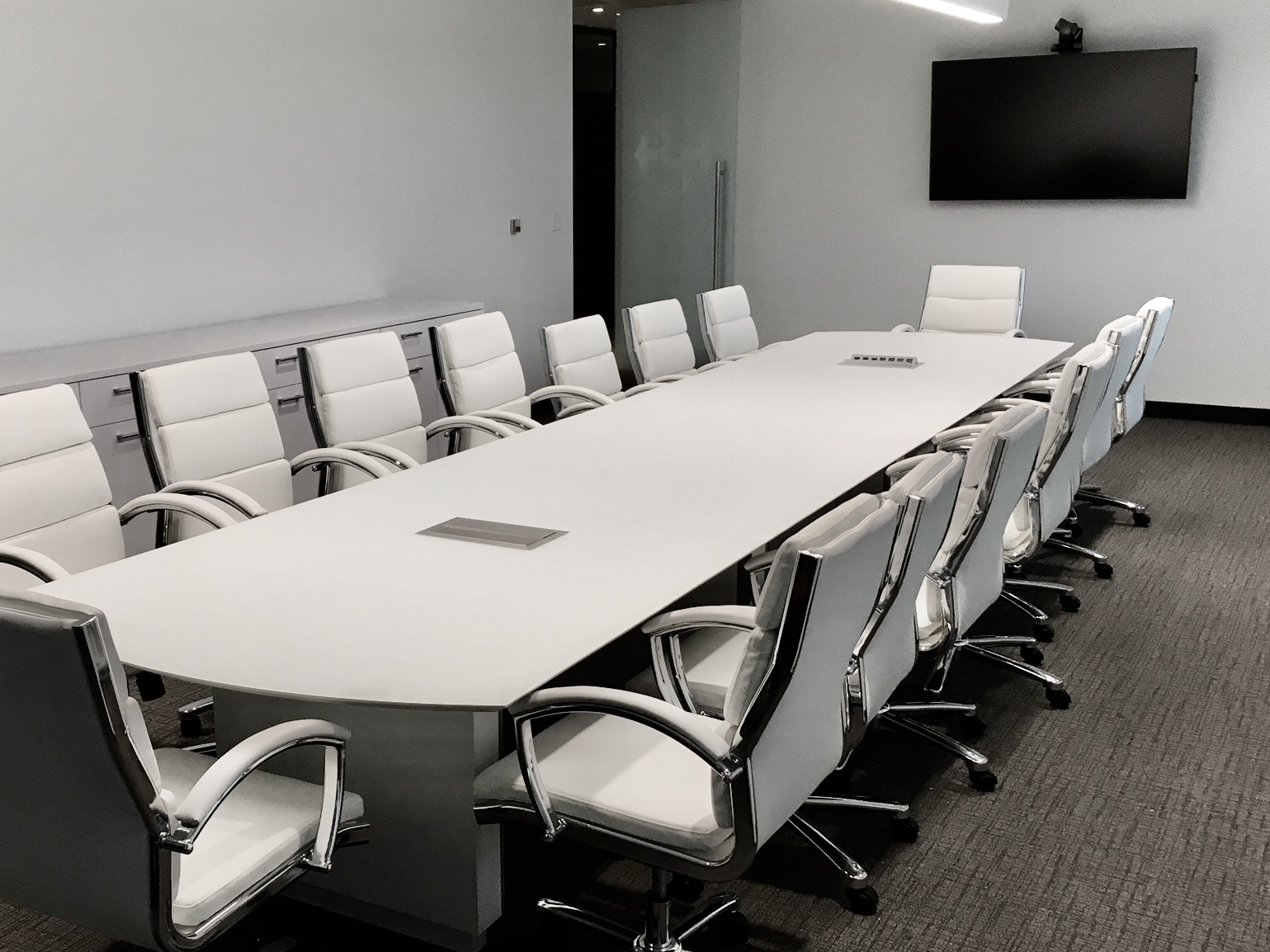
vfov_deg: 37.7
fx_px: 1394
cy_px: 535
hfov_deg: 48.6
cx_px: 499
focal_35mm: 38
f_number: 2.2
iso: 25
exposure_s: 1/30
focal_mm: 4.15
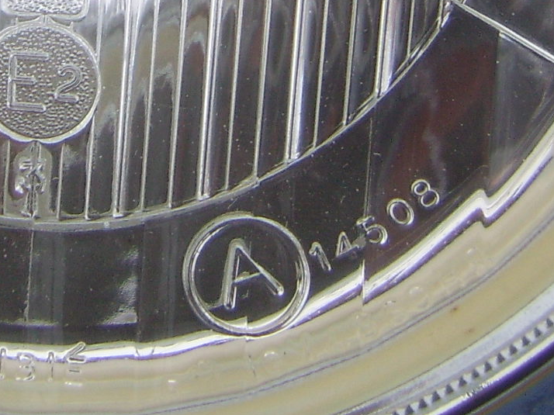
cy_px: -249
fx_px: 2208
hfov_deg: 14.2
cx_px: 104
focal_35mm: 138
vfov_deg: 10.3
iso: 50
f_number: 2.8
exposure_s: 1/40
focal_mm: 7.8
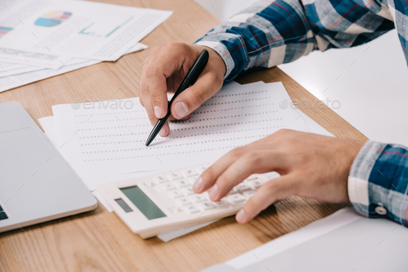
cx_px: 204
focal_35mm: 120
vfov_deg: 11.4
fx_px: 1361
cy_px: 136
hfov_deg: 17.1
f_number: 6.3
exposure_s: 1/200
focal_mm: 120
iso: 160
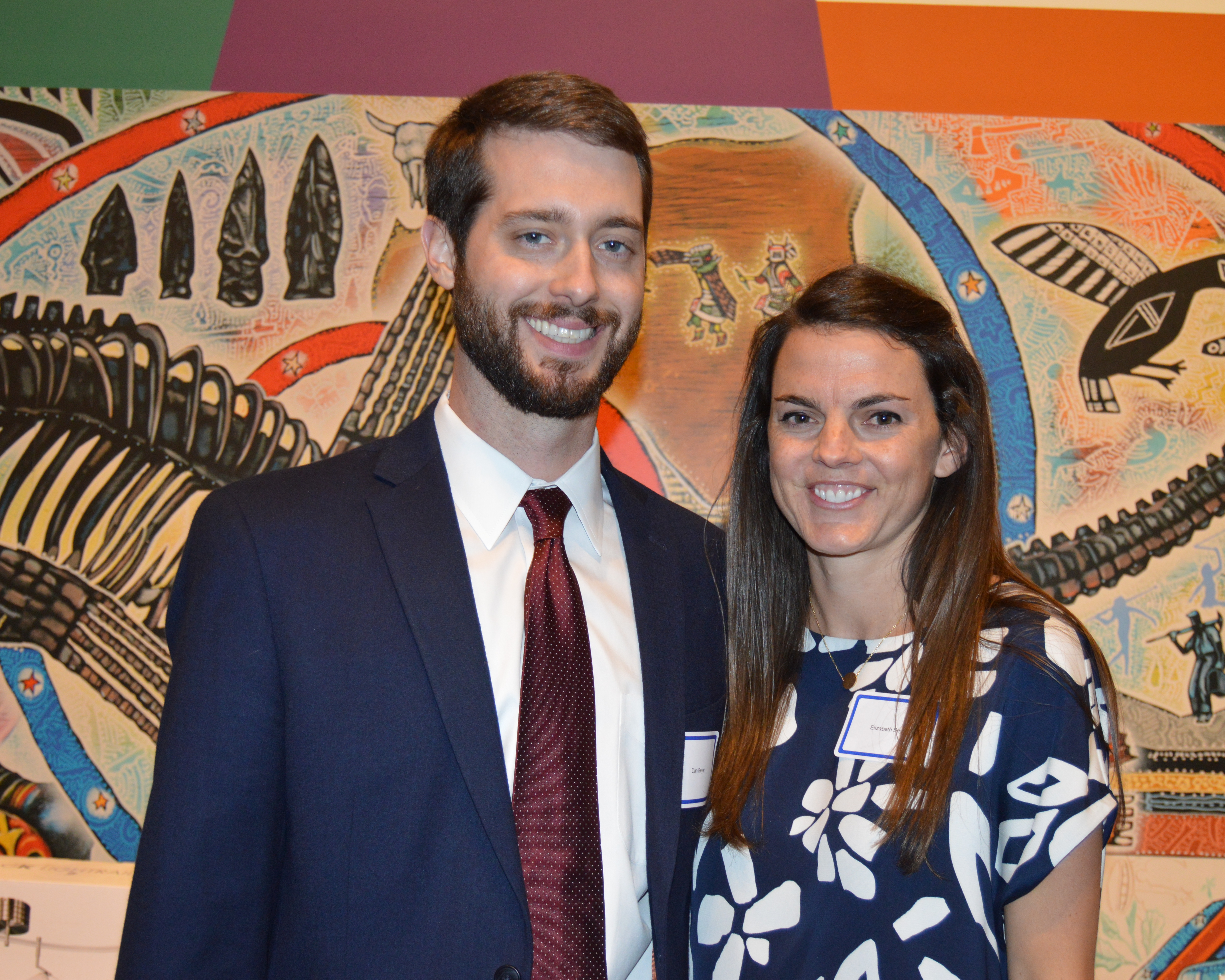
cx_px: 636
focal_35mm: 45
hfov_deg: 41.1
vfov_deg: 33.4
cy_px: 482
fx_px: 1631
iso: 1000
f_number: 4
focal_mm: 26
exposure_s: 1/60
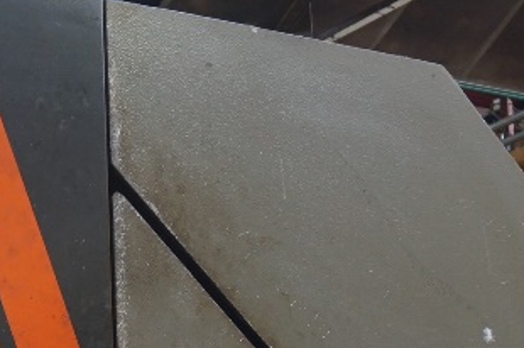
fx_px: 1876
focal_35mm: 129
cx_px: -51
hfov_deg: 15.5
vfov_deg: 10.5
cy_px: 400
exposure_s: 1/160
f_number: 4.5
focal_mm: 26
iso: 800
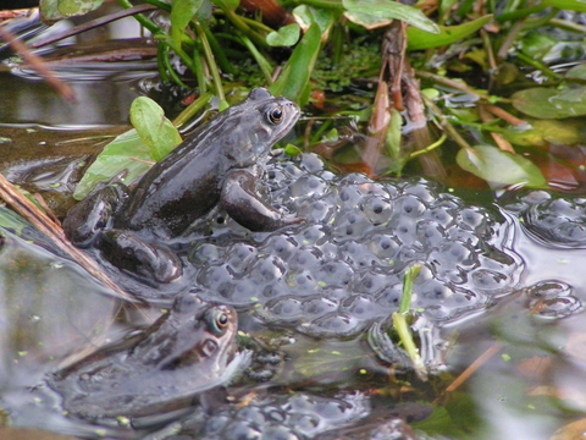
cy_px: 220
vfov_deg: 5.7
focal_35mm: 259
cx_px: 293
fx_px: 4385
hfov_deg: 7.6
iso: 400
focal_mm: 39.6
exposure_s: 1/100
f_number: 3.5
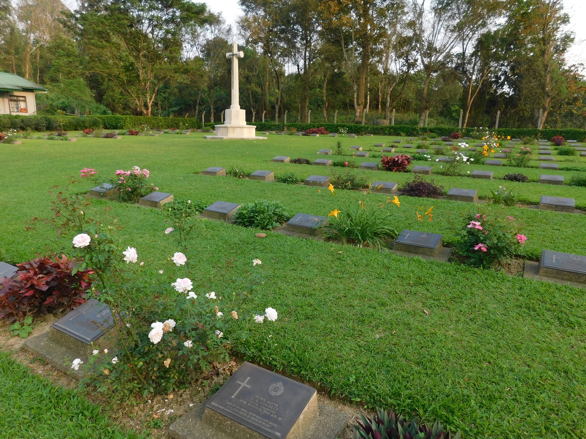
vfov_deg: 56.8
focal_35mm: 24
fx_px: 406
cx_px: 293
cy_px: 220
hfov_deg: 71.6
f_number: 3
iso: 125
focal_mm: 4.1
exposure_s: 1/200
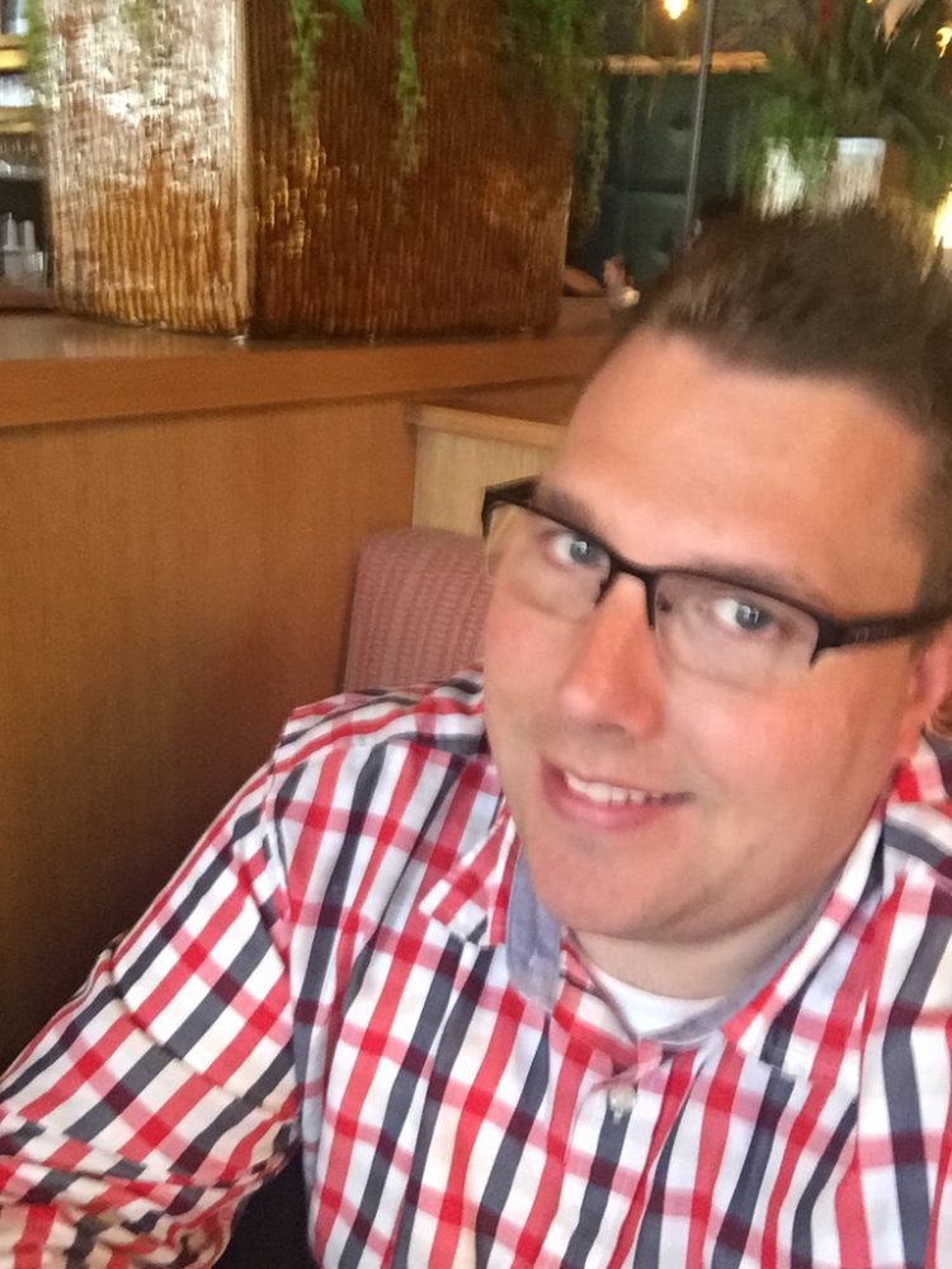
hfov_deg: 45.4
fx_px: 1137
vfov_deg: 58.4
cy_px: 634
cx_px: 476
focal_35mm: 31
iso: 400
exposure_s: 1/15
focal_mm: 2.65
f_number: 2.2
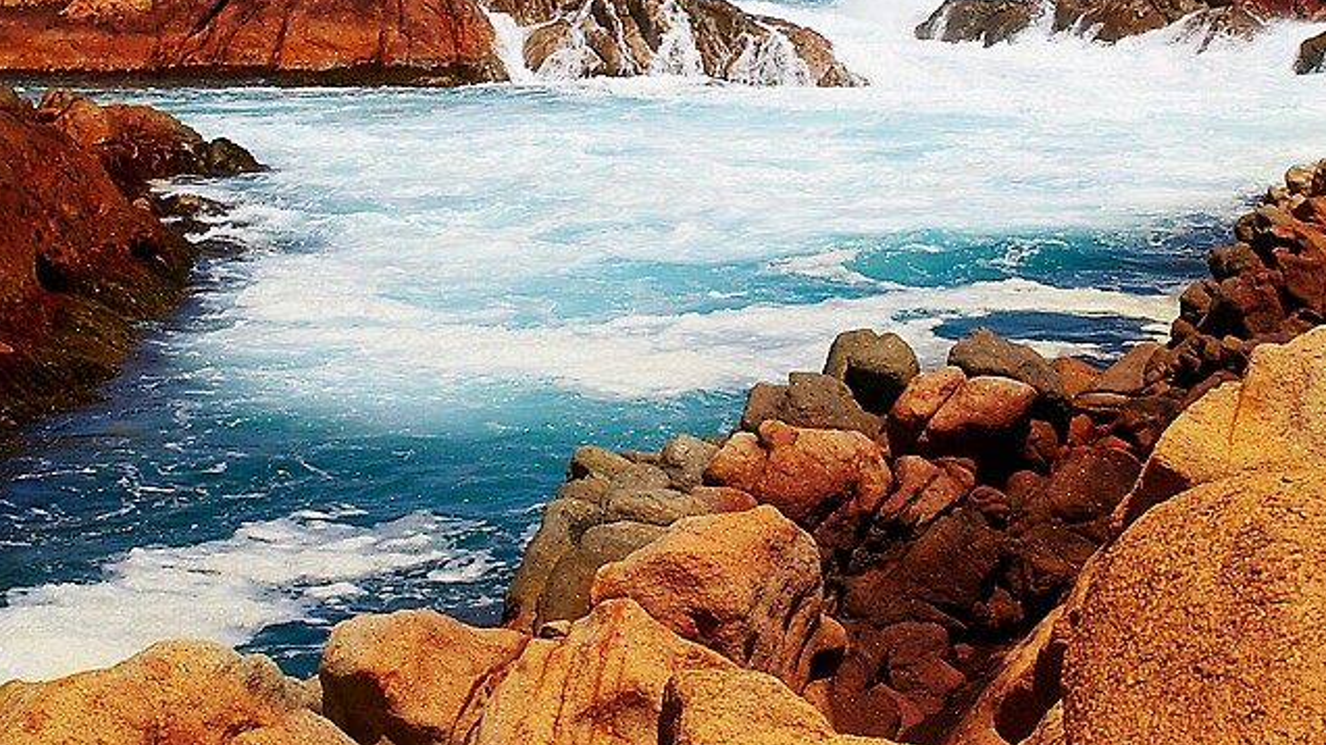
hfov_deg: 30.6
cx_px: 674
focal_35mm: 69
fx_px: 2426
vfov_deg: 17.3
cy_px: 147
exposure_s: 1/125
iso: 200
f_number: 20
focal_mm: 28
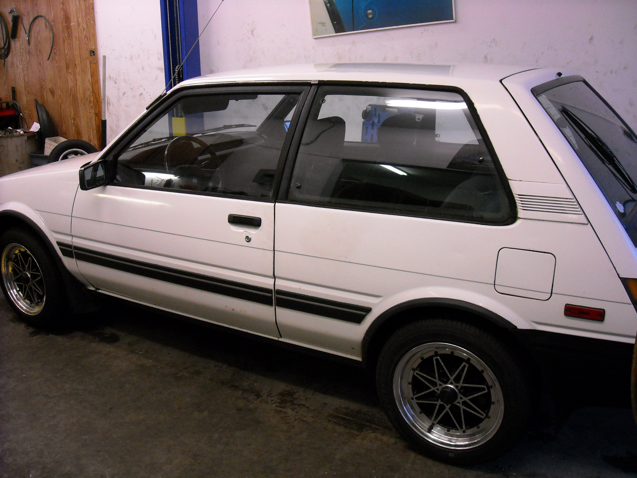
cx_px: 318
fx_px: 644
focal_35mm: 35
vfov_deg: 40.7
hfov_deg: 52.6
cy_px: 239
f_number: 2.8
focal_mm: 5.7
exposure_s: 1/60
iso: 351
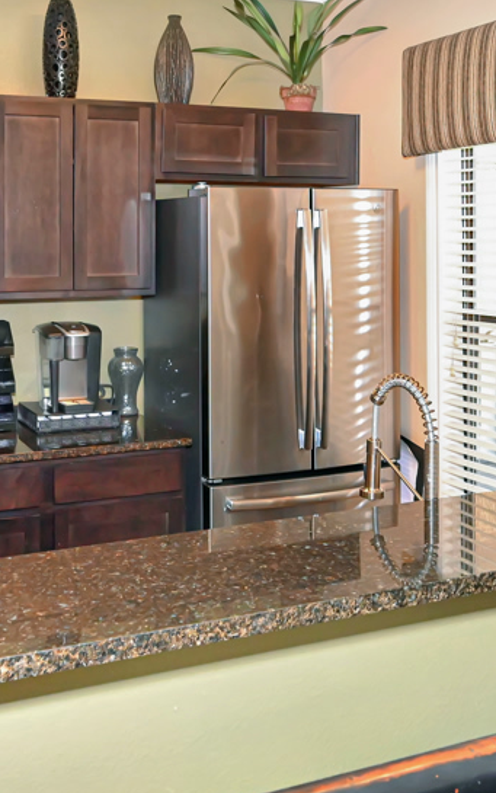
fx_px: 929
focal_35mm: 43
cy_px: 367
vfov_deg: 46.2
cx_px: 201
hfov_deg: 29.8
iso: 6400
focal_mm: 23
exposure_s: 1/60
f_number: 8
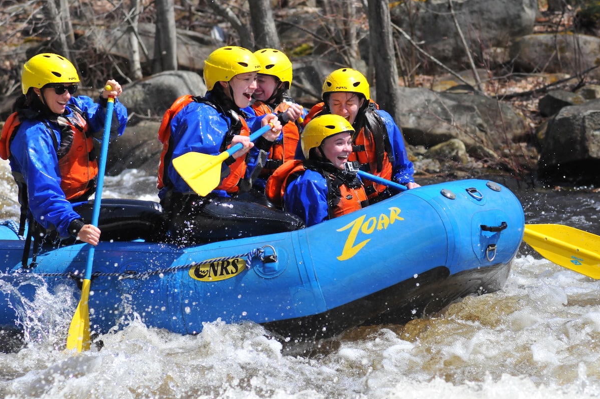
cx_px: 301
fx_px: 3637
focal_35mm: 219
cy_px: 200
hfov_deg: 9.4
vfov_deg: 6.3
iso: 800
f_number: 7.1
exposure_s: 1/2000
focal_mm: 145
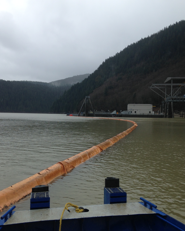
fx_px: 240
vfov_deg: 51.5
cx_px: 93
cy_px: 118
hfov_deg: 42.2
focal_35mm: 35
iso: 50
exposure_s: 1/559
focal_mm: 4.12
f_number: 2.4
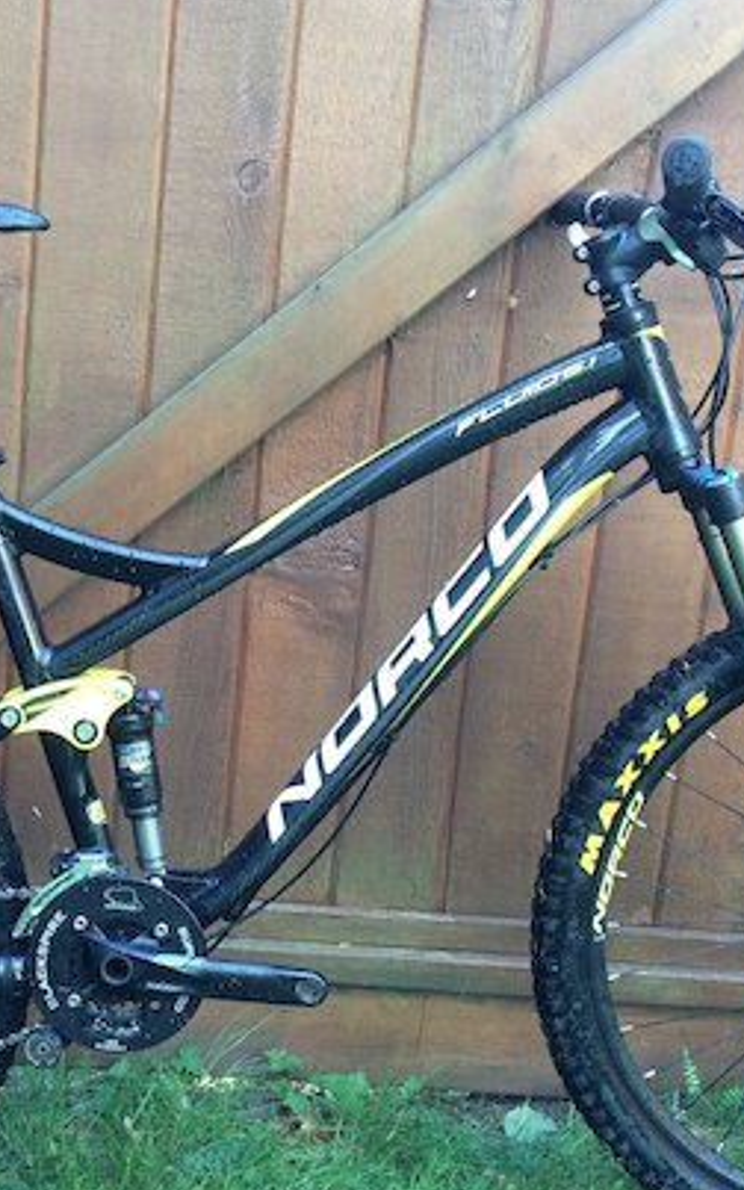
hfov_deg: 21.2
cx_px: 269
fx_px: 1978
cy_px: 771
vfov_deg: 33.2
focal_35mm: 61
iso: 50
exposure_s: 1/60
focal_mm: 4.15
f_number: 2.2
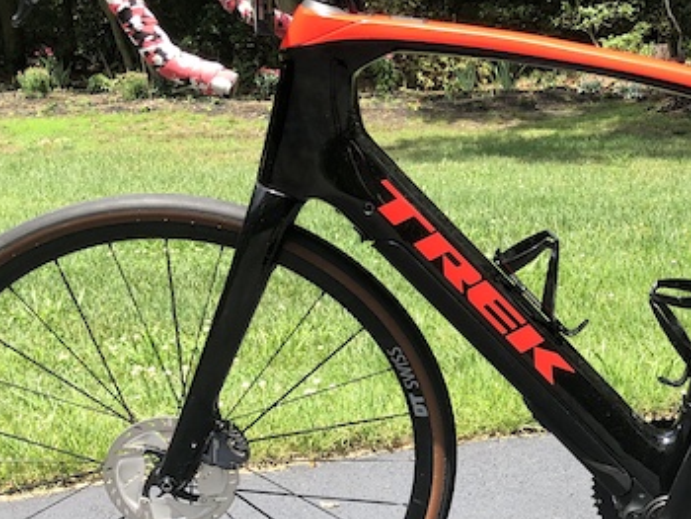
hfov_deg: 29.1
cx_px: 614
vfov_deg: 22.9
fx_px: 1278
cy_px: 312
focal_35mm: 64
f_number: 1.8
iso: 20
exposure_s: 1/522
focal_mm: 3.99
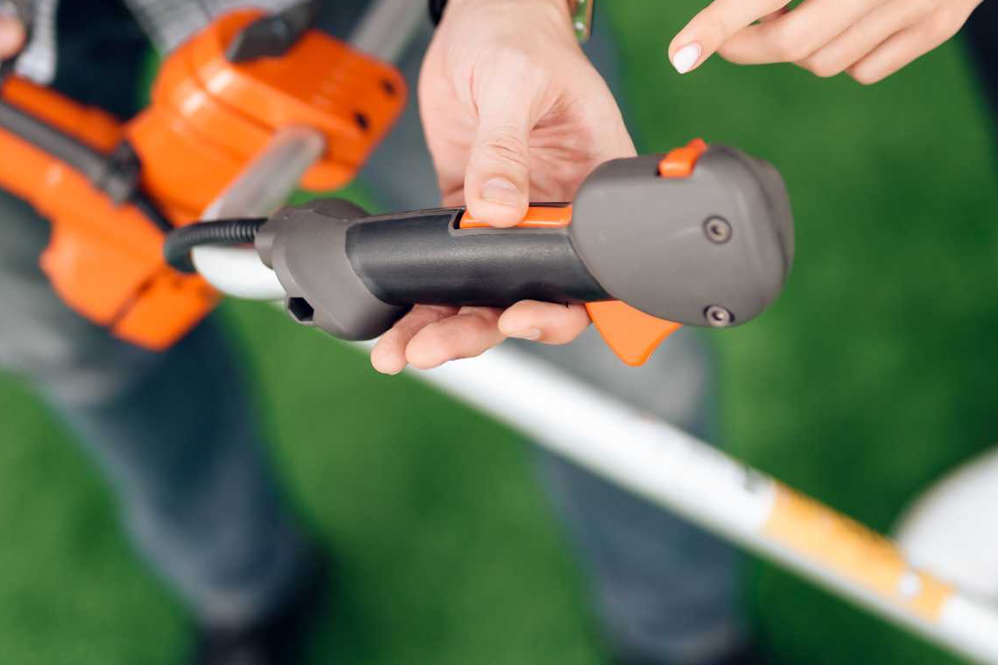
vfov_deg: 15.3
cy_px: 169
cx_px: 517
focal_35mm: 89
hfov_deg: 22.9
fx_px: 2467
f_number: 2.8
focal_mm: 50
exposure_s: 1/160
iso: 320
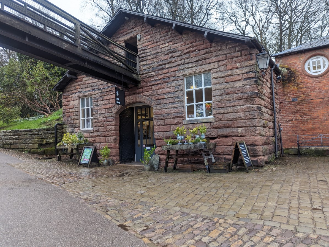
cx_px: 164
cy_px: 124
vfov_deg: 56.9
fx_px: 228
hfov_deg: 71.5
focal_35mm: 24
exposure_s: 1/427
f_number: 1.85
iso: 167
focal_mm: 6.81
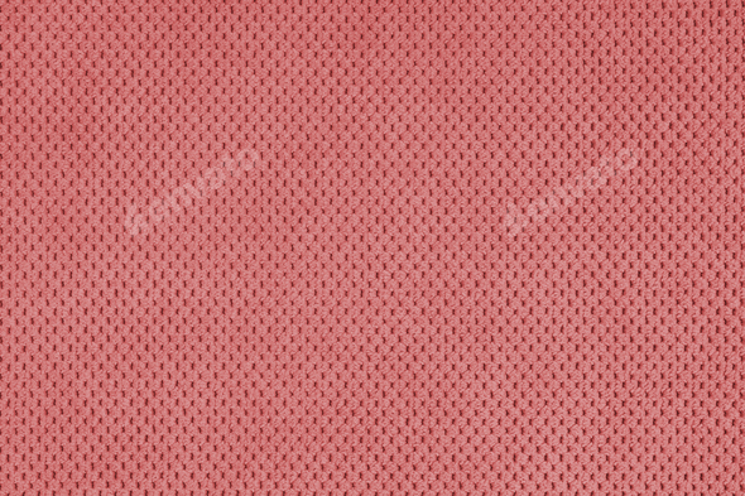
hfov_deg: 39.6
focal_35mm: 50
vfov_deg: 27.0
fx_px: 1034
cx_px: 372
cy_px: 248
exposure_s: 1/125
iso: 100
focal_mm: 50
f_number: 8
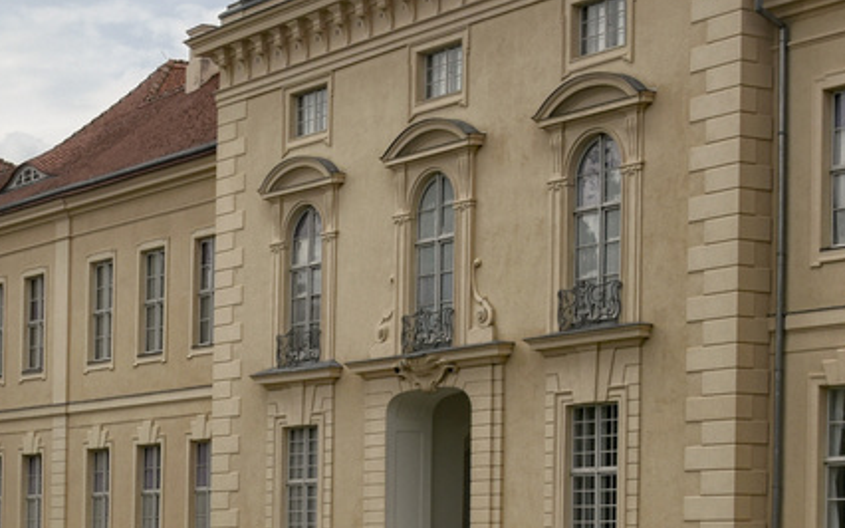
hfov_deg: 22.0
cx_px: 147
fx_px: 2141
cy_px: 425
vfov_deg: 14.0
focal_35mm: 93
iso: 200
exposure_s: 1/200
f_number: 14
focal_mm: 24
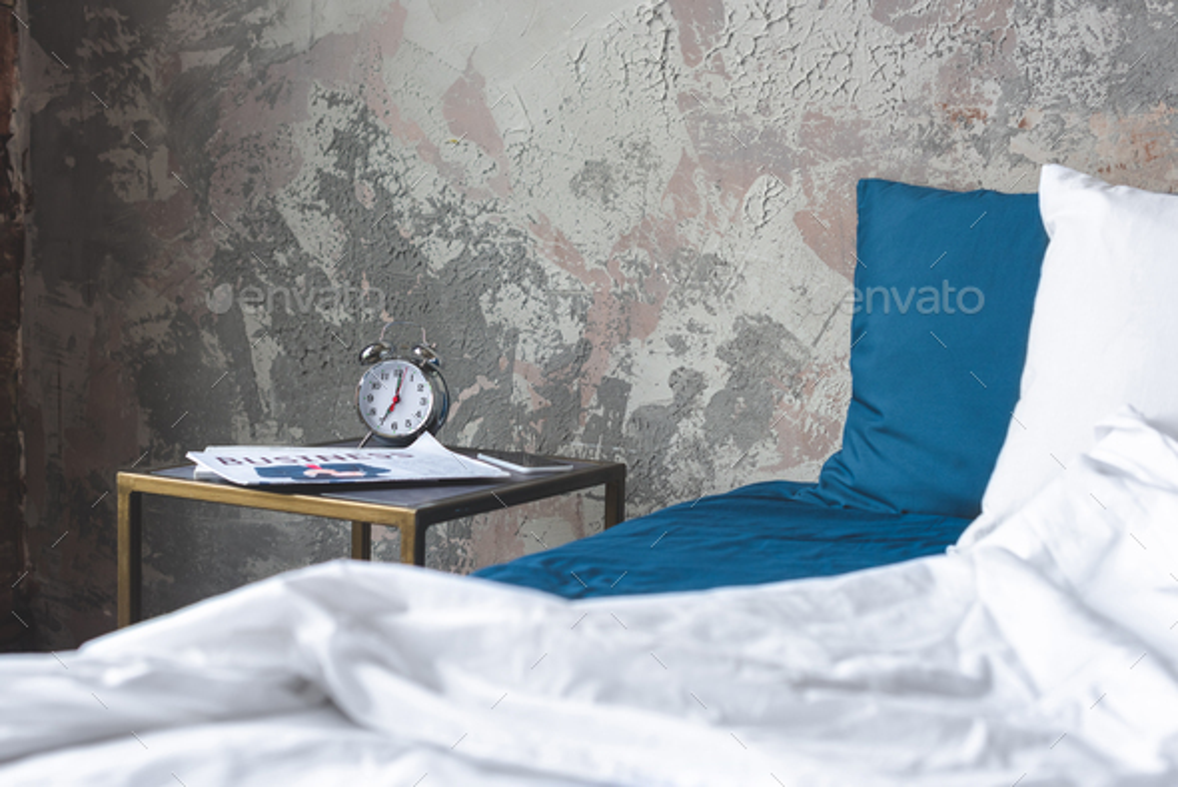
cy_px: 394
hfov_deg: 39.6
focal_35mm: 50
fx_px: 1637
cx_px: 589
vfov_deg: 27.0
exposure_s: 1/160
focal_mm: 50
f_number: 4
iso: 160
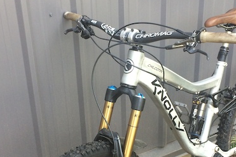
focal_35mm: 65
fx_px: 426
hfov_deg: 31.0
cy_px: 121
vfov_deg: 20.7
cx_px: 116
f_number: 2.2
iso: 64
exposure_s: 1/120
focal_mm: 4.15
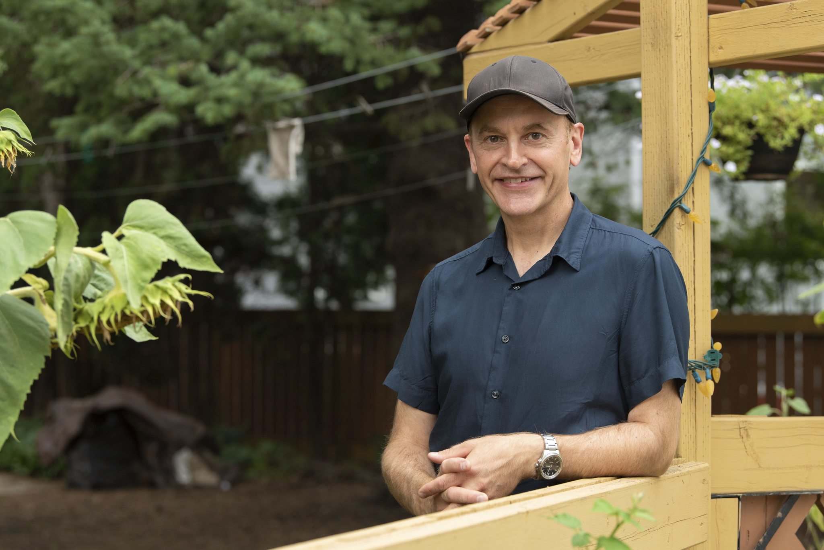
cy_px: 275
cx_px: 412
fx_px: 2244
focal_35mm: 98
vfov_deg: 14.0
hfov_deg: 20.8
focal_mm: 98
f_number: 5
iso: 400
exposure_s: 1/320
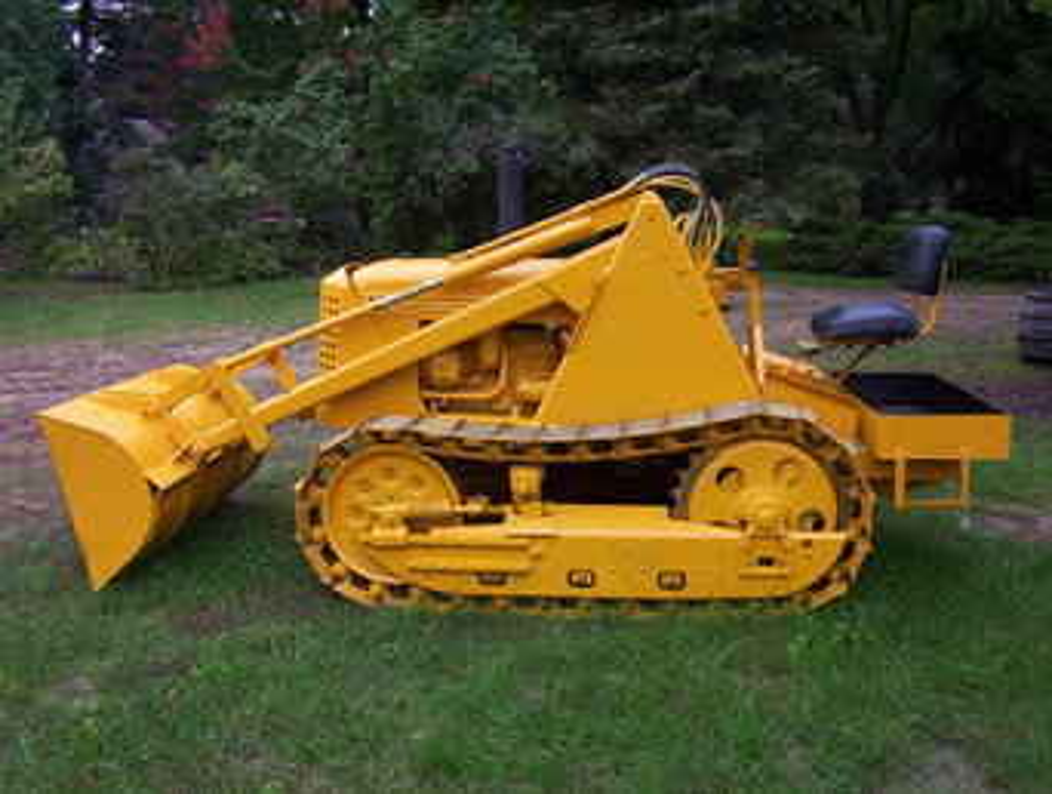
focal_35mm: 43
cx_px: 526
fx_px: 1310
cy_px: 397
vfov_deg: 33.7
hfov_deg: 43.8
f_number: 2.73
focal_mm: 5.77
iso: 100
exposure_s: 1/615
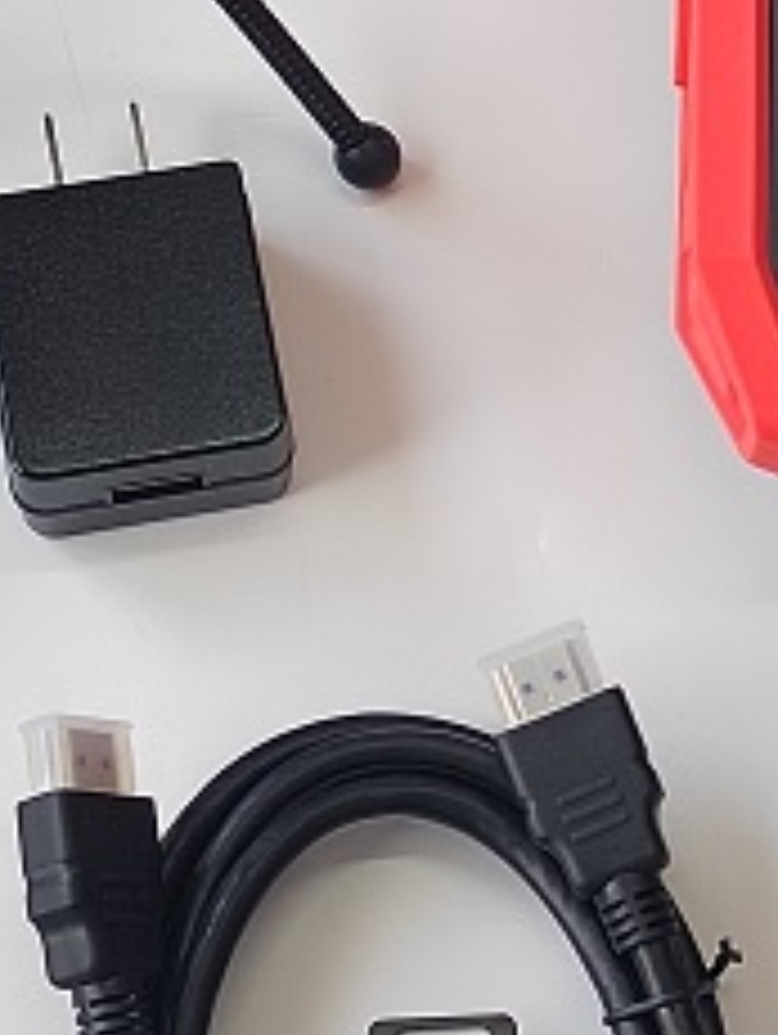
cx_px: 715
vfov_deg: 14.9
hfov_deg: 11.2
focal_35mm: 132
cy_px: 576
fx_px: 3948
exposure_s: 1/100
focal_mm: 5.52
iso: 488
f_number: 1.9
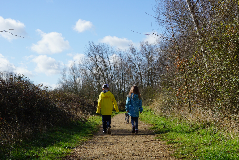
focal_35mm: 75
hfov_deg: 27.0
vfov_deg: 18.2
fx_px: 498
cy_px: 80
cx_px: 120
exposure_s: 1/160
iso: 100
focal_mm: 50
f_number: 11
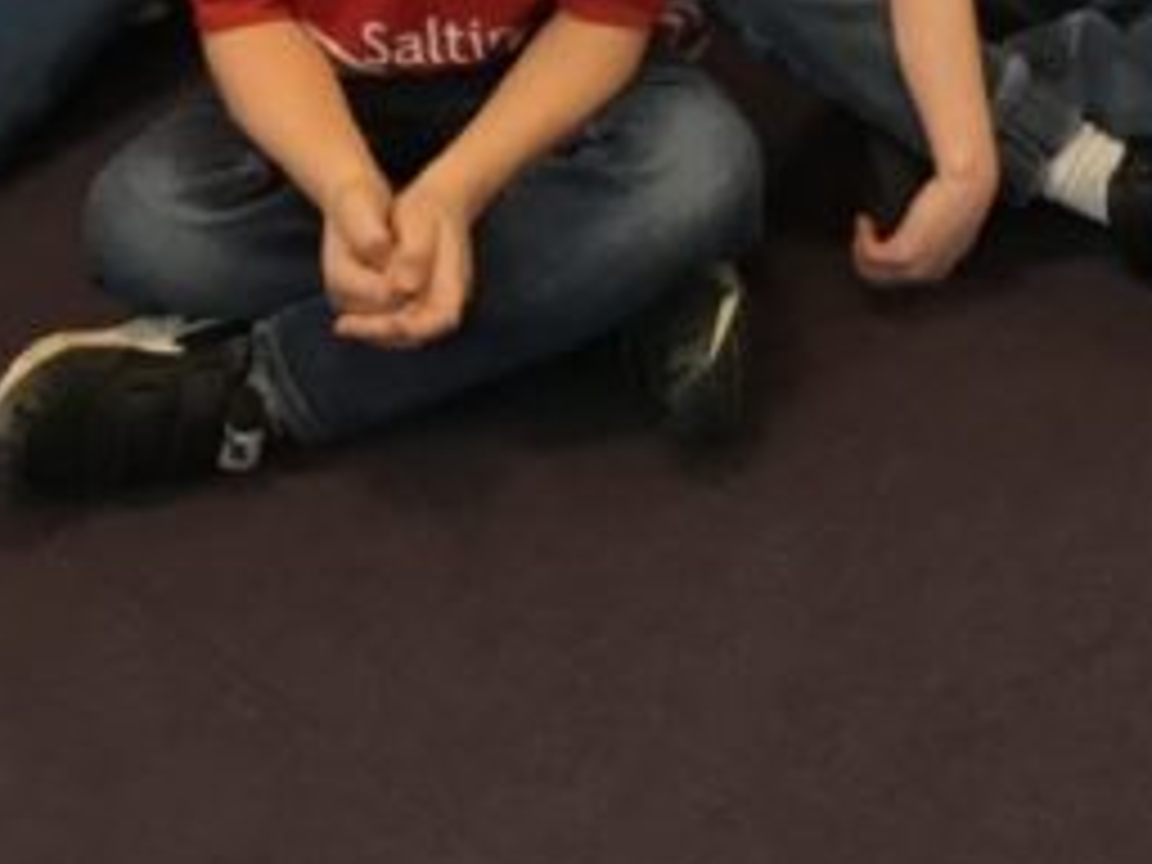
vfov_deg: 11.1
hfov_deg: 15.6
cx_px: 1184
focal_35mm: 124
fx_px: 4127
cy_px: -729
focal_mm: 3.3
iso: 100
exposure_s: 1/33
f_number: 2.4
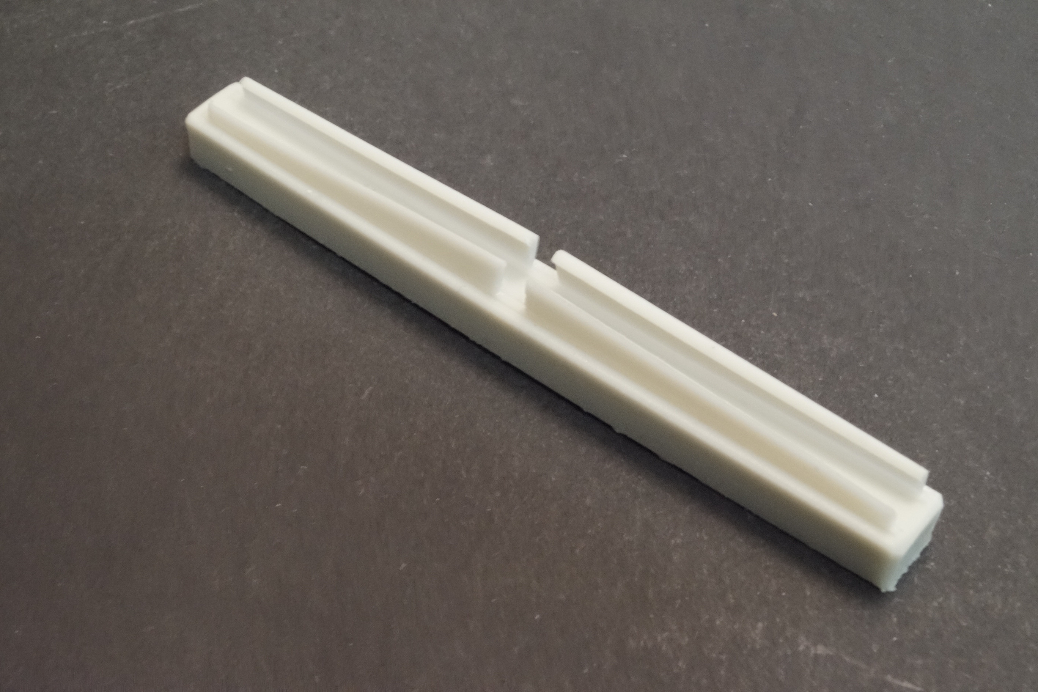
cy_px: 346
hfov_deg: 33.4
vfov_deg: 22.6
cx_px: 519
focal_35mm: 60
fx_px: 1730
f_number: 32
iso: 6400
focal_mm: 40
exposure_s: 1/5
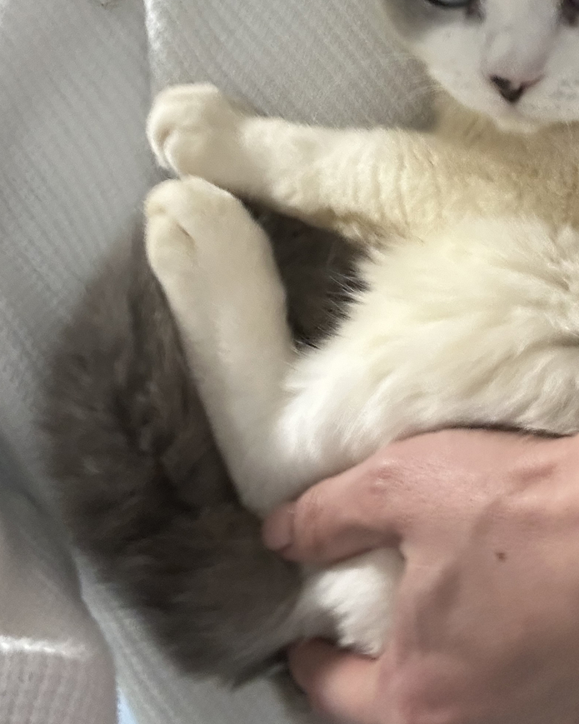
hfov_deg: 32.2
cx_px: 420
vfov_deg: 39.7
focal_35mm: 46
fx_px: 986
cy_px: 221
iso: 250
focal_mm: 2.69
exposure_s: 1/33
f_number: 1.9
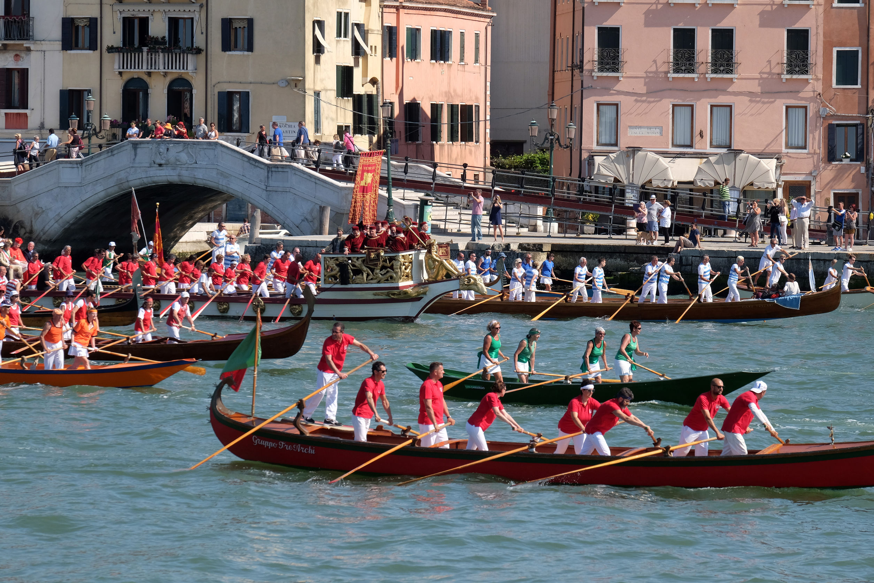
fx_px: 5414
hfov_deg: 9.2
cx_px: 437
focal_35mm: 223
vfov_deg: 6.2
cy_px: 292
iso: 400
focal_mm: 148.5
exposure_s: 1/420
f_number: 10
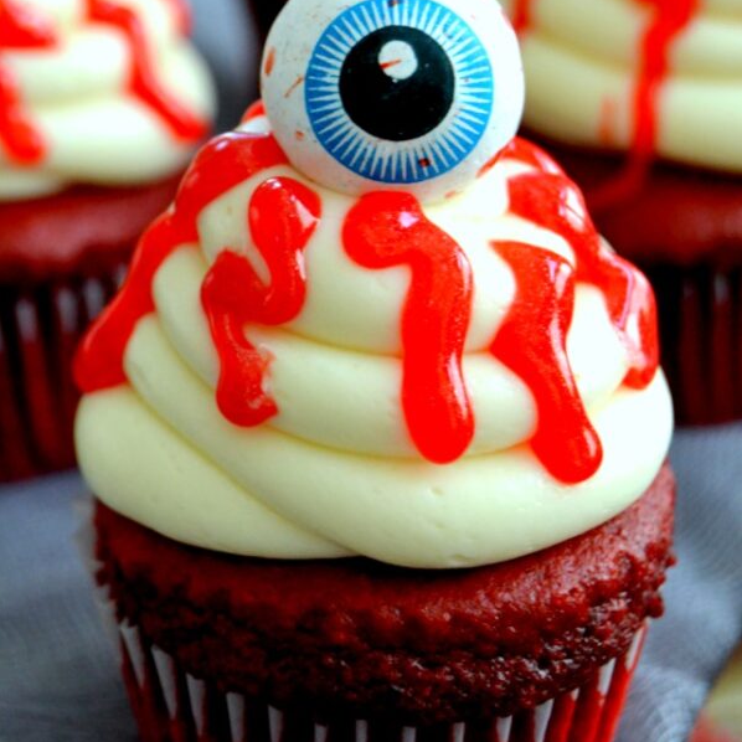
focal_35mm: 96
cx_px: 371
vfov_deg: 18.1
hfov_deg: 18.1
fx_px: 2328
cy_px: 334
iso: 1600
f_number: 5.6
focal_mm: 50
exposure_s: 1/50
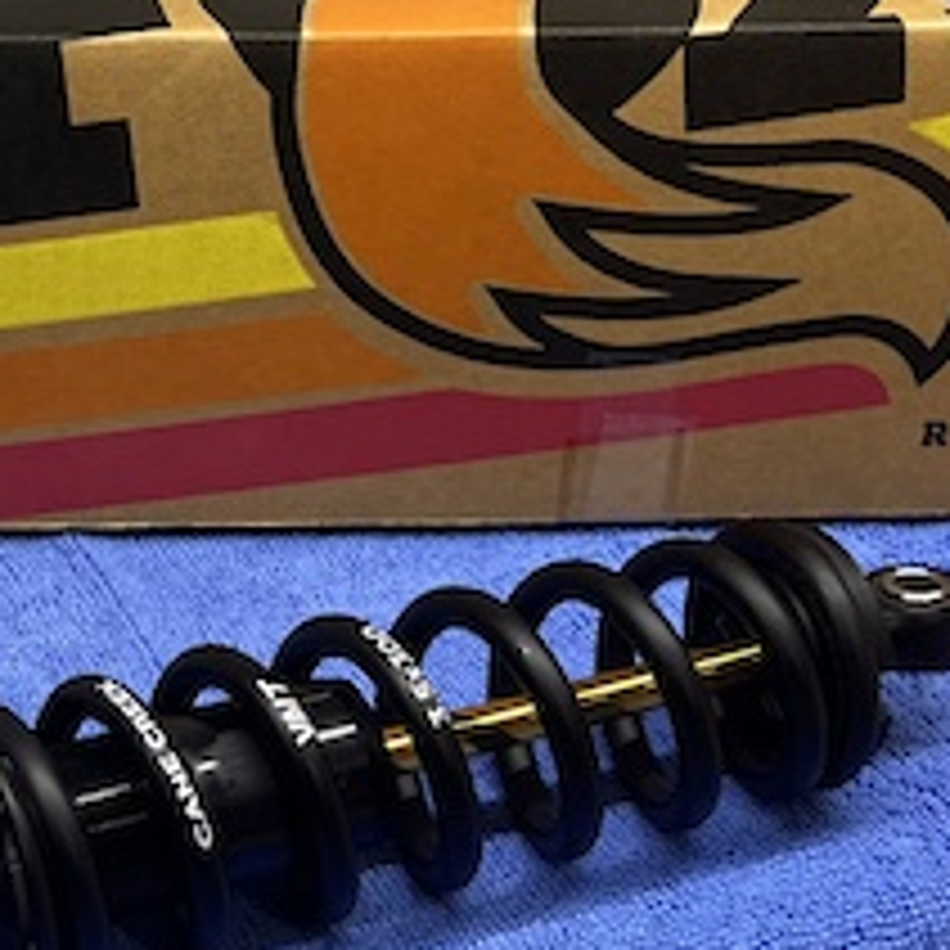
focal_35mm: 87
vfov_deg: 19.9
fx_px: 2701
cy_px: 482
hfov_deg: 19.5
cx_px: 63
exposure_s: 1/100
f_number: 1.5
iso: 125
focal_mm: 5.7
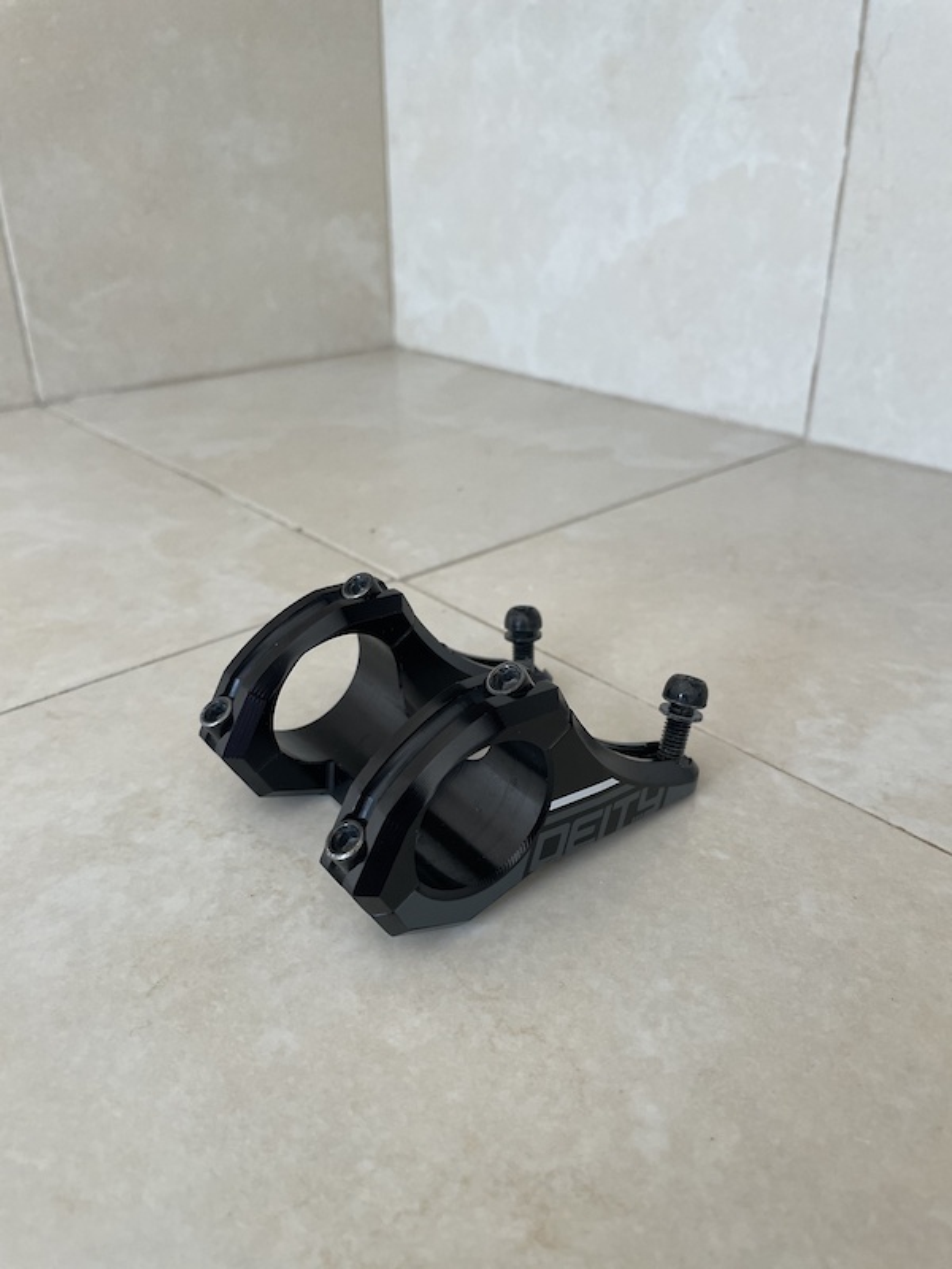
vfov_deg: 67.3
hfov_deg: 53.1
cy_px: 634
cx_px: 476
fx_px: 953
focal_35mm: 26
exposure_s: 1/121
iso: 125
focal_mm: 4.2
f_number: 1.6
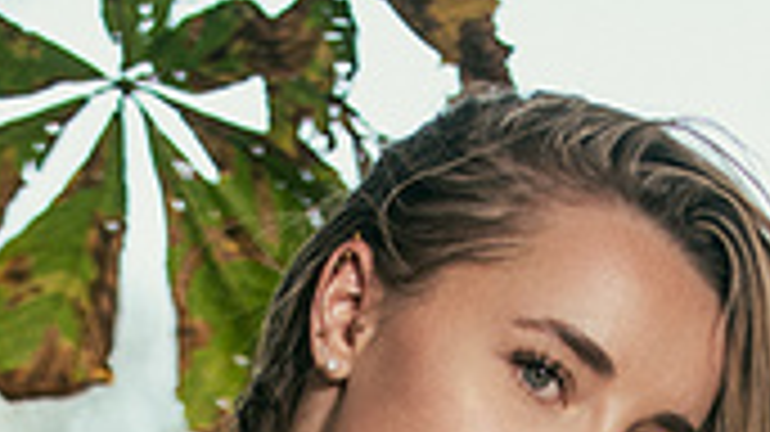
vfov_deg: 1.6
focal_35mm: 727
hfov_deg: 3.0
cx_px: 527
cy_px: 2133
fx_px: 14836
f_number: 3.2
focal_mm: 110
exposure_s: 1/500
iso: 100
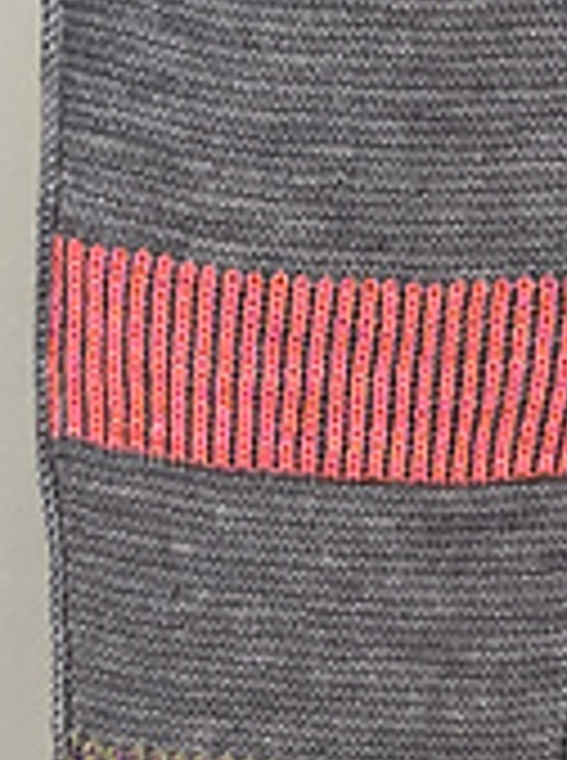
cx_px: 511
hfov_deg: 16.3
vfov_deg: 22.0
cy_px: 486
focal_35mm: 89
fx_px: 1951
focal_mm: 2.69
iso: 400
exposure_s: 1/30
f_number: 1.9
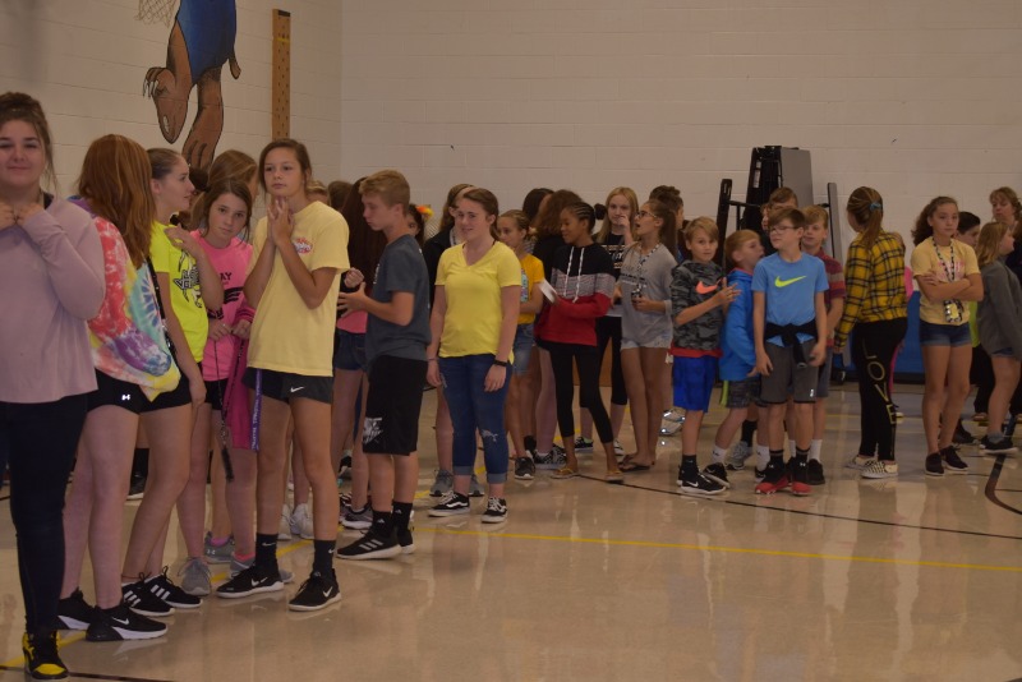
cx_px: 511
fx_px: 1959
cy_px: 341
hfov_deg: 29.2
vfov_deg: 19.7
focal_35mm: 69
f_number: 5.3
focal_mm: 46
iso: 280
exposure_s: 1/30
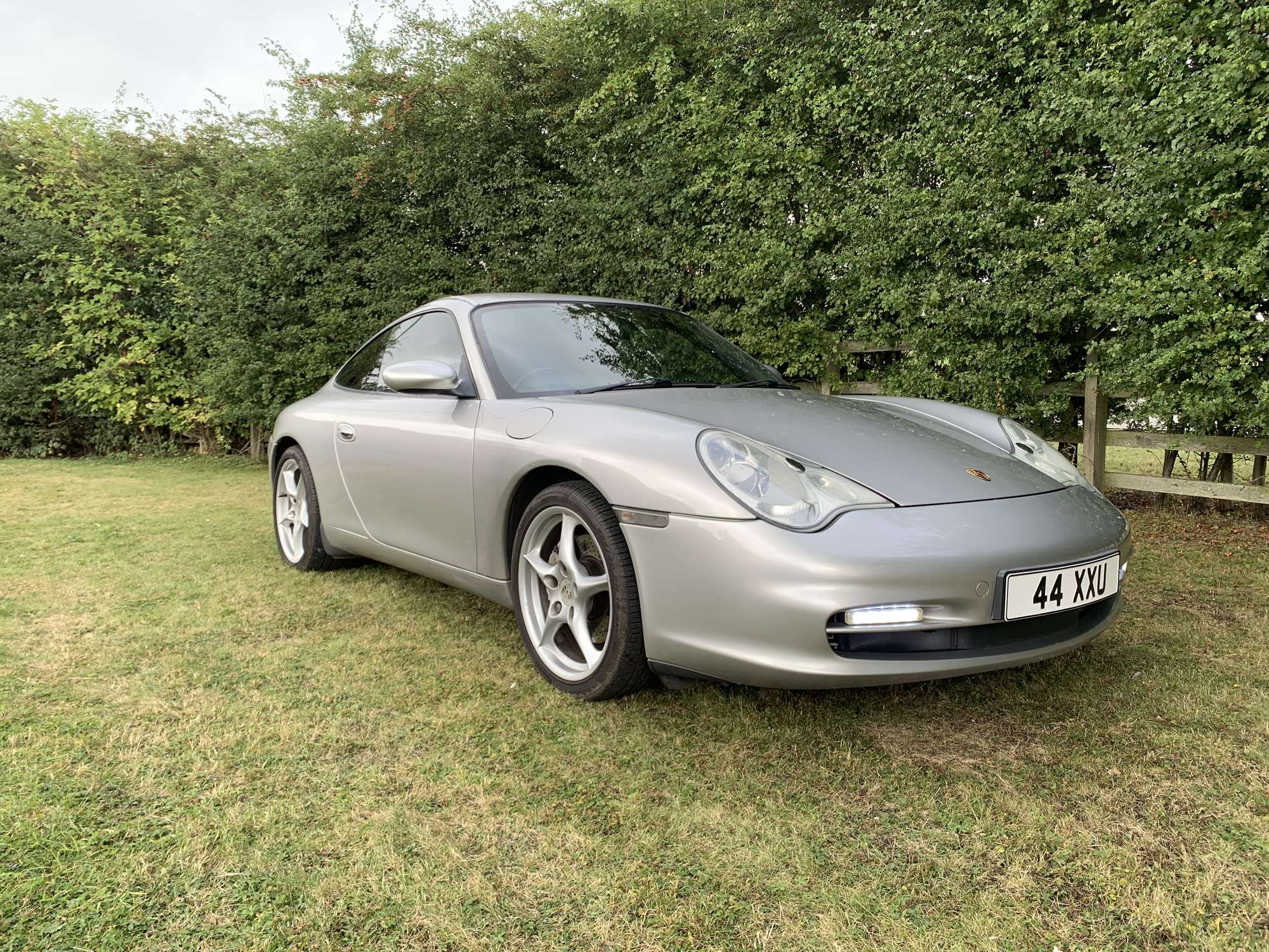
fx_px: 953
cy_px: 476
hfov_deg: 67.3
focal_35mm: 26
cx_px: 634
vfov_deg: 53.1
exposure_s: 1/224
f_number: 1.8
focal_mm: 4.25
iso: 25
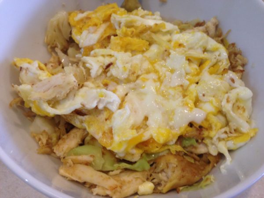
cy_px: 99
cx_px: 132
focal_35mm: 33
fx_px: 252
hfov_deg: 55.4
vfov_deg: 42.9
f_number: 2.4
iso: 125
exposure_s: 1/20
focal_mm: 4.12
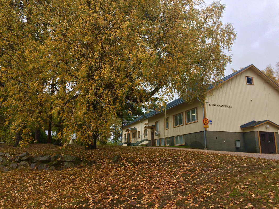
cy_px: 104
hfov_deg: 61.7
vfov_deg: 48.2
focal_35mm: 29
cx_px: 140
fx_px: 234
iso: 32
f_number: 2.2
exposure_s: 1/190
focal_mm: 4.15
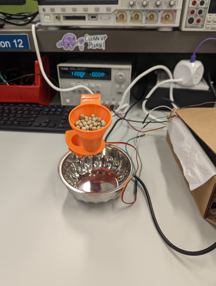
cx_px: 108
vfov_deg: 71.5
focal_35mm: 24
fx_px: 199
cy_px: 143
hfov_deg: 56.9
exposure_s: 1/31.7
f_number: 1.85
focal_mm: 6.81
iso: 58
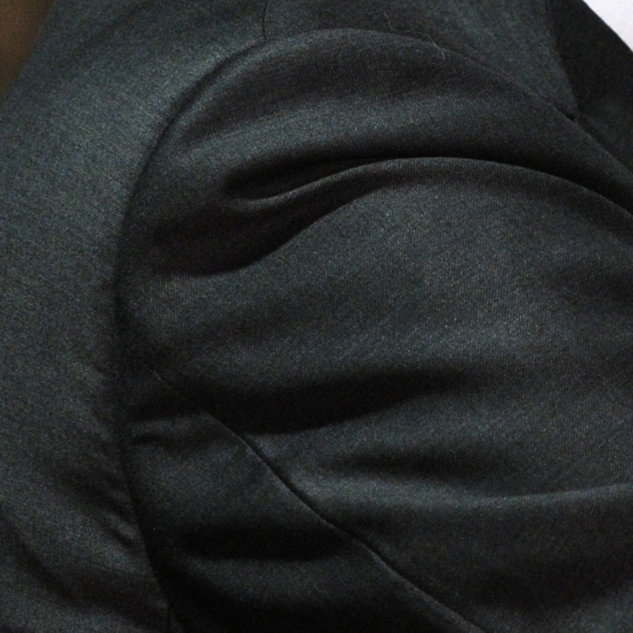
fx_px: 19820
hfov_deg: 1.8
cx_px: 1230
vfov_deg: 1.8
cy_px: 19
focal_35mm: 958
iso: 640
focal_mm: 150
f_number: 4.5
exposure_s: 1/50
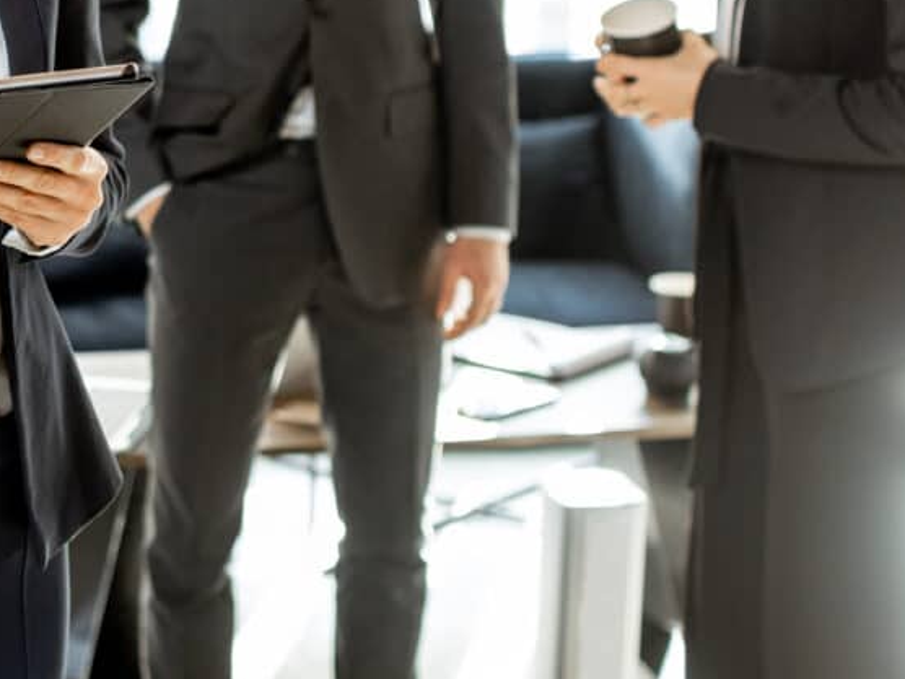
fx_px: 2431
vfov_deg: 15.8
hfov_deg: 20.2
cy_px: 146
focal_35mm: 93
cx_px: -63
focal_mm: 35
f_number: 2.2
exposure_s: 1/160
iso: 400
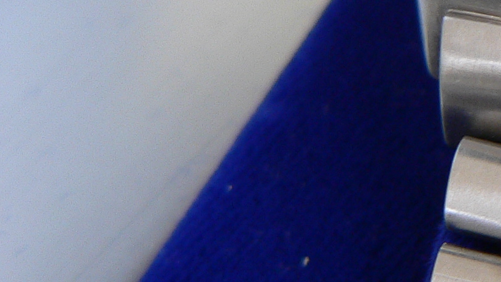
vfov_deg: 2.8
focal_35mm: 434
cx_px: 778
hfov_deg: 4.9
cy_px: 93
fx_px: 5765
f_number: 2.8
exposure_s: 1/5
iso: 80
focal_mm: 21.2
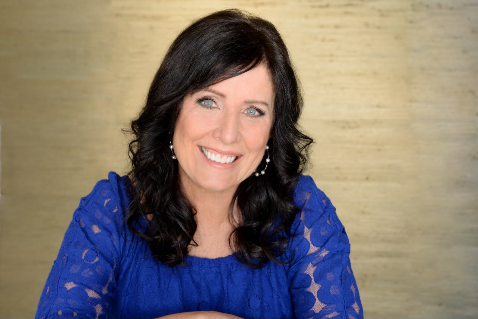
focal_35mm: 70
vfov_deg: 19.5
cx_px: 239
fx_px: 930
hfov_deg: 28.8
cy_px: 160
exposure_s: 1/200
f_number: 7.1
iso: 640
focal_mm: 70
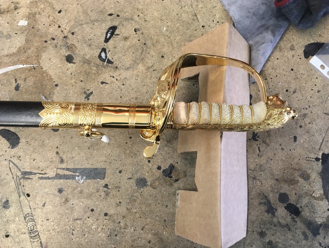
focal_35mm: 30
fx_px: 285
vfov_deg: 46.8
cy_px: 120
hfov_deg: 59.9
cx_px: 165
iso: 100
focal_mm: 4.15
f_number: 2.2
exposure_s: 1/33
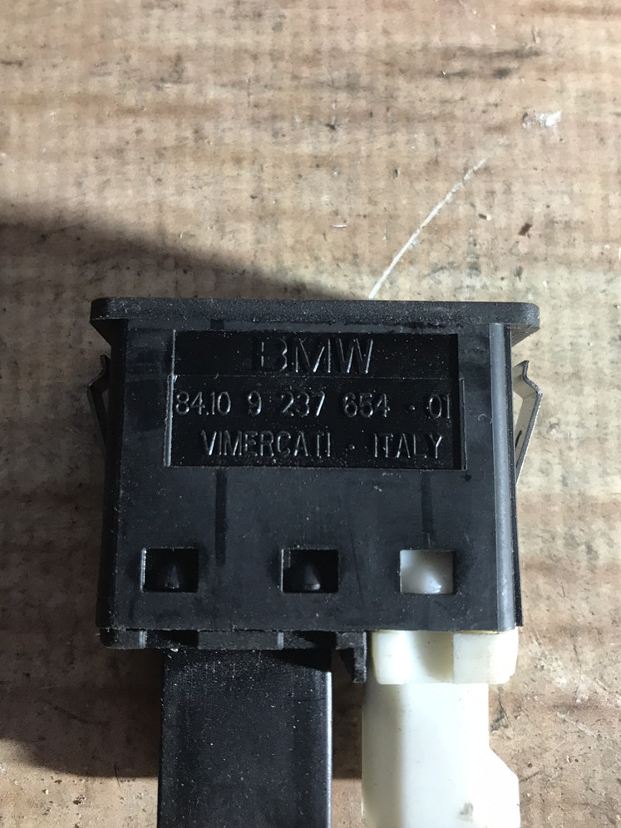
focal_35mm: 36
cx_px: 286
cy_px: 350
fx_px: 861
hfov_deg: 39.6
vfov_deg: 51.2
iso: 32
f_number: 1.8
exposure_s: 1/33
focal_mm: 3.99
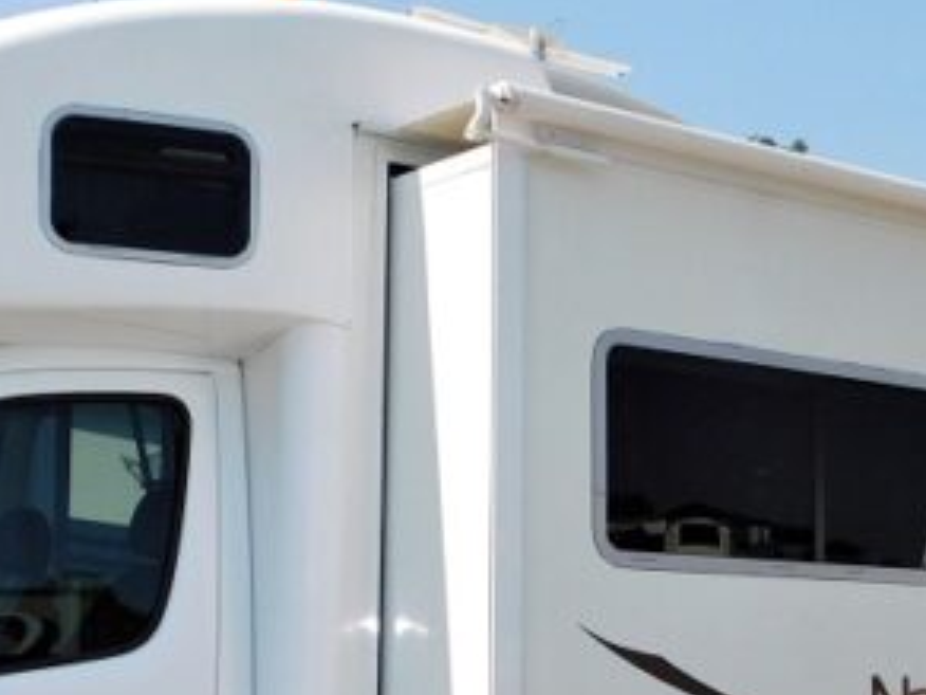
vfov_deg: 23.1
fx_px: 1685
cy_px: 517
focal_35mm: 63
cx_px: 276
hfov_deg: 30.4
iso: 125
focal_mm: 4
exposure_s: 1/1250
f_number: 3
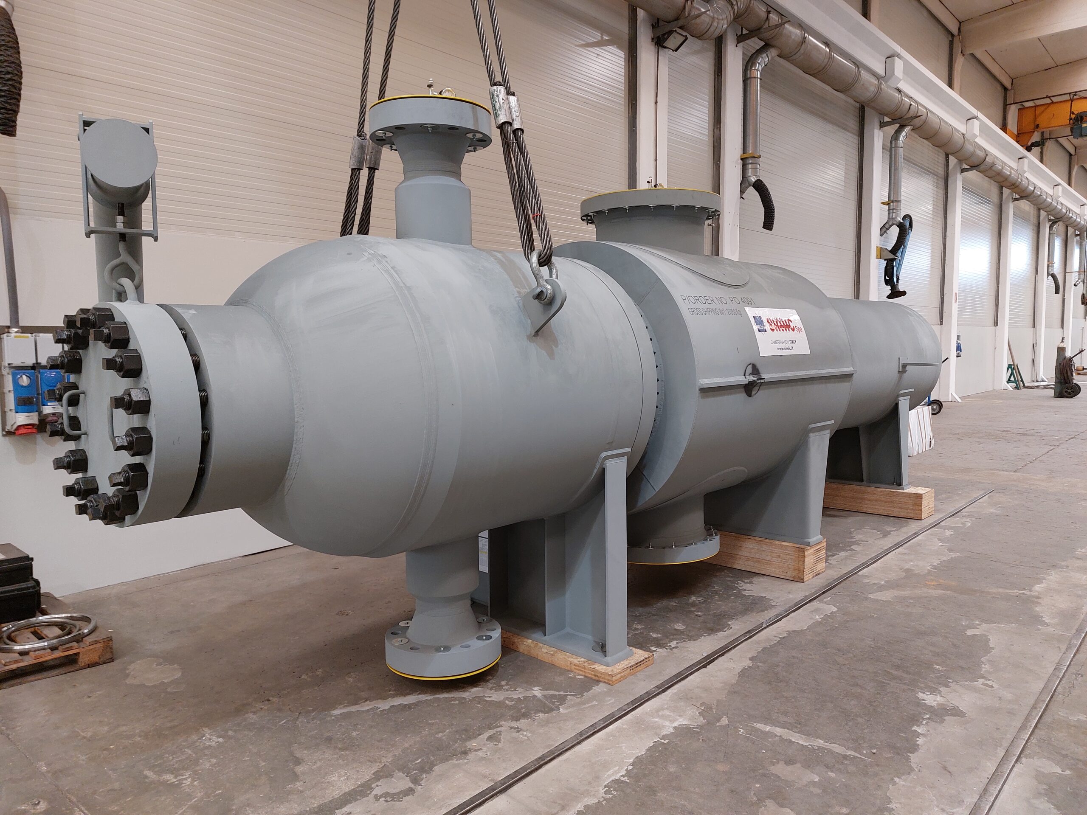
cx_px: 544
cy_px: 408
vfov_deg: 56.8
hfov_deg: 71.6
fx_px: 754
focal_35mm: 24
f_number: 1.8
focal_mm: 5.23
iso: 250
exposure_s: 1/50
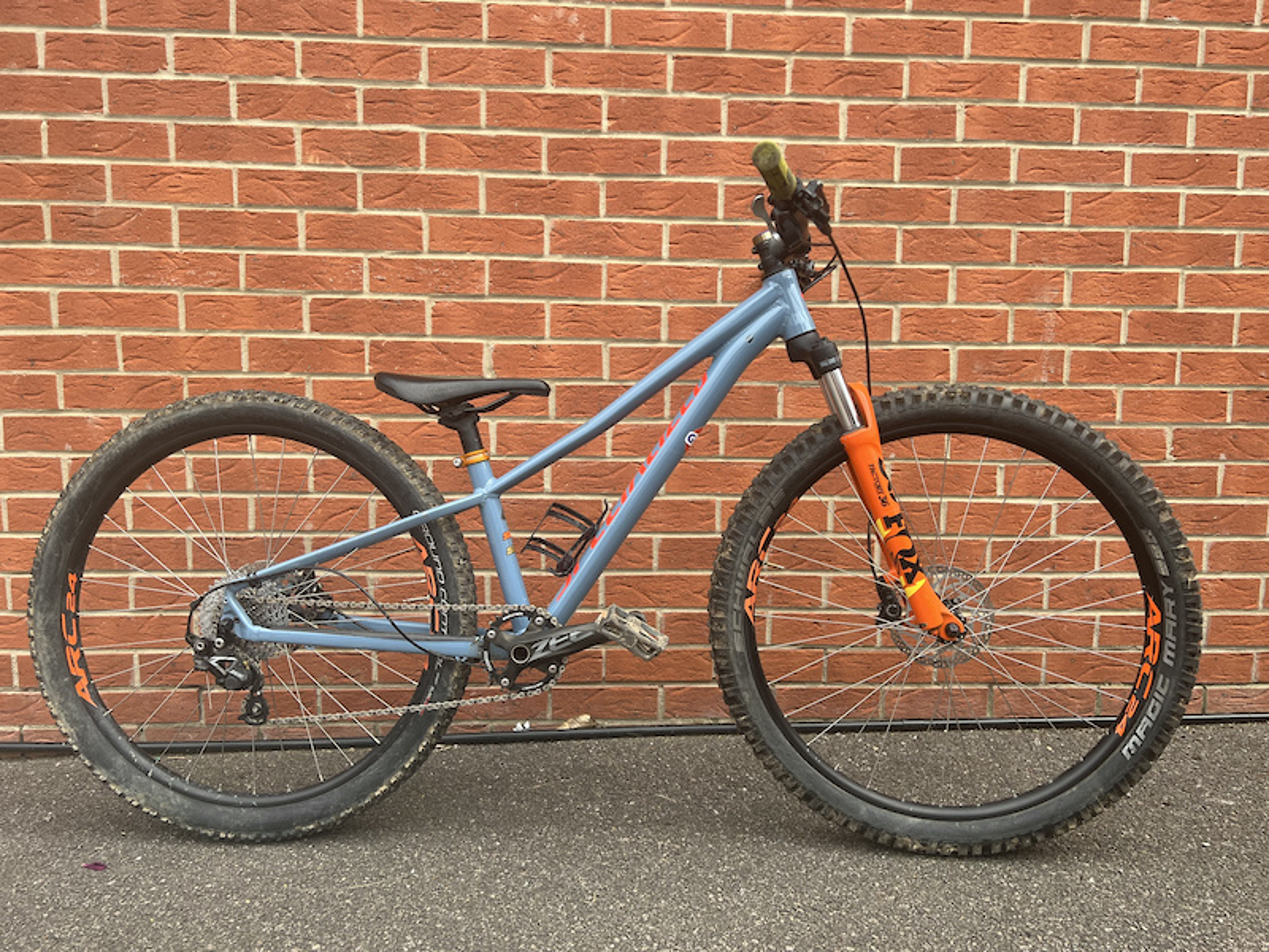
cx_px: 634
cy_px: 476
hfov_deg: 67.3
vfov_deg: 53.1
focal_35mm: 26
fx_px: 953
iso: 50
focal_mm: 5.7
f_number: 1.5
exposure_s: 1/1048
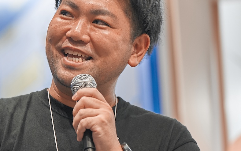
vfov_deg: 3.4
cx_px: -28
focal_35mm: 382
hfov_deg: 5.5
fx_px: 2510
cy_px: 88
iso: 400
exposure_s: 1/320
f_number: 2.8
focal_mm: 164
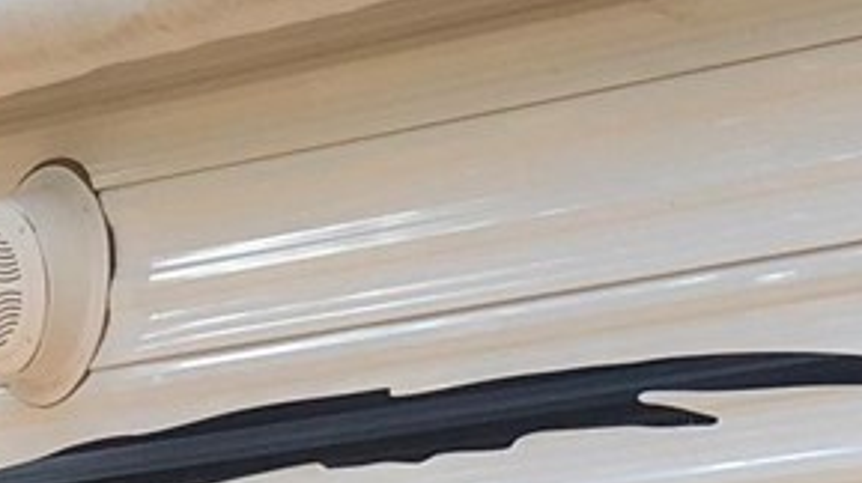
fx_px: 7651
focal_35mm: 335
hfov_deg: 6.4
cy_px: 1473
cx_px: 1119
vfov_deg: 3.5
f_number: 2.4
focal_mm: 6
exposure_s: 1/120
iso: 25
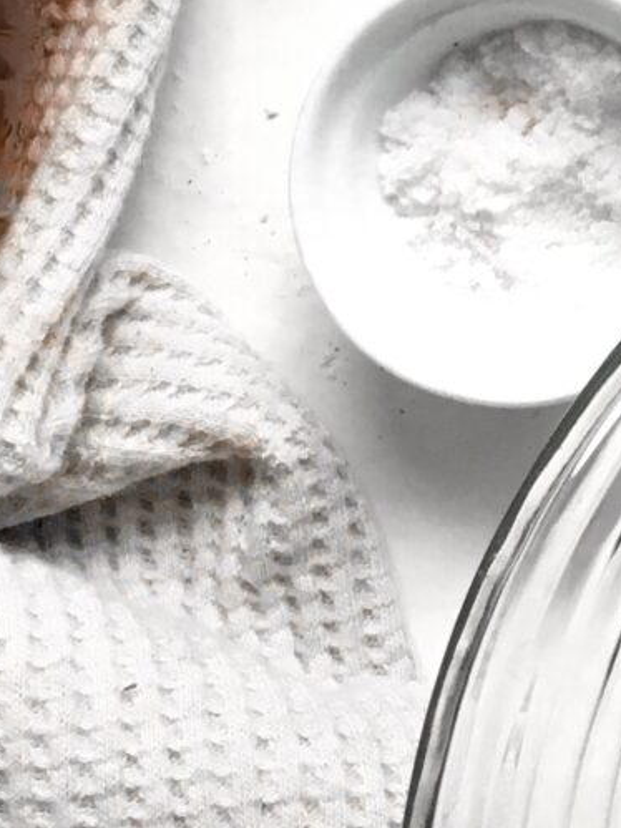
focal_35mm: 119
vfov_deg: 16.1
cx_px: 973
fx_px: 2848
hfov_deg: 11.8
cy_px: -58
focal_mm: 4.15
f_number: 2.2
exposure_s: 1/30
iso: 25
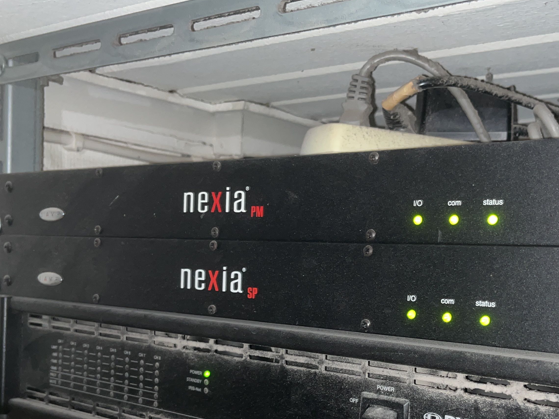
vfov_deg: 31.0
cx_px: 357
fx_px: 743
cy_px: 314
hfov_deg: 40.9
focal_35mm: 46
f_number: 1.6
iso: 64
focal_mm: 5.1
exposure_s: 1/4
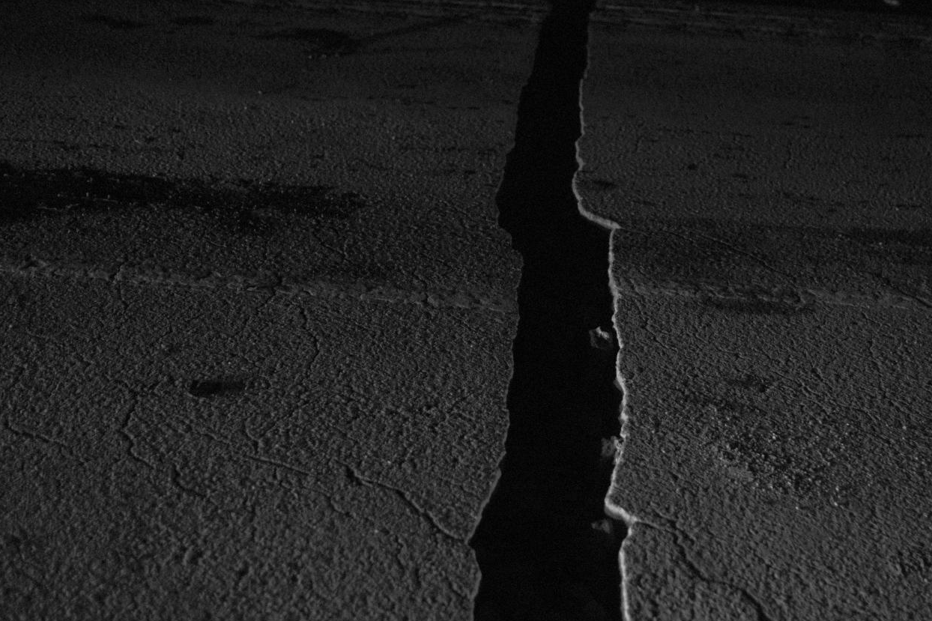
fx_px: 1165
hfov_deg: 43.3
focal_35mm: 45
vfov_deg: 29.8
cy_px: 341
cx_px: 582
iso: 800
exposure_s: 1/250
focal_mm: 23
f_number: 1.4
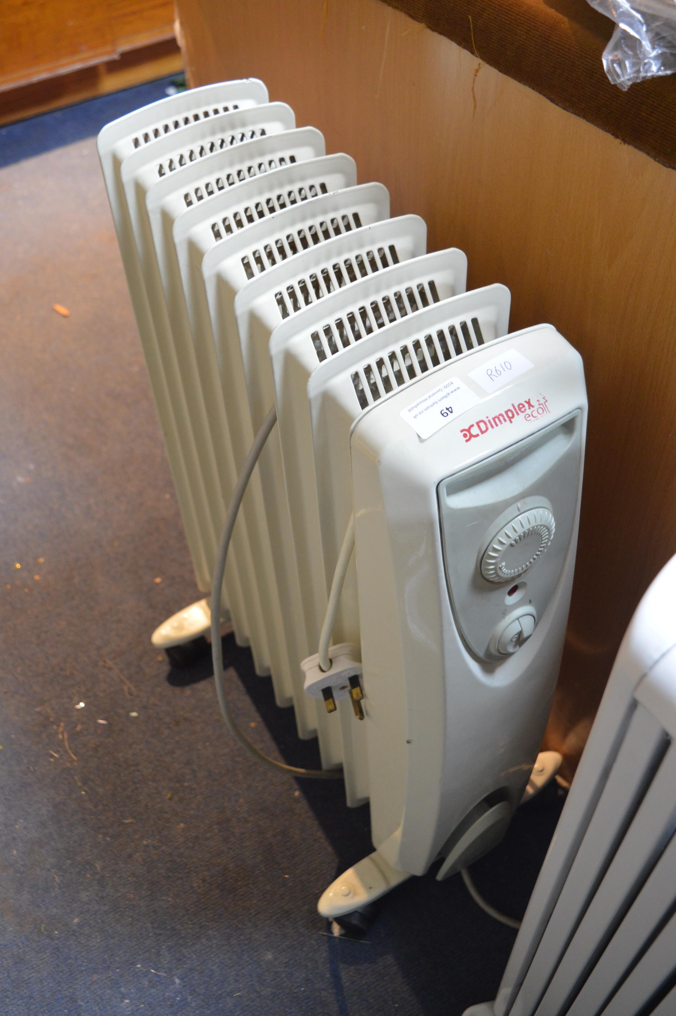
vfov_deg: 53.2
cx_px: 338
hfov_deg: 36.8
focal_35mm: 36
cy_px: 508
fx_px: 1016
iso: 1100
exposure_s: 1/15
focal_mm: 24
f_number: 4
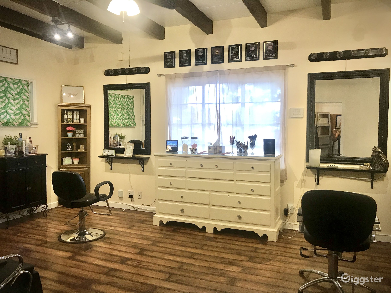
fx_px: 316
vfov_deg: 49.7
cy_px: 146
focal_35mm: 28
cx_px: 196
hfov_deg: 63.4
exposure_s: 1/30
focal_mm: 3.99
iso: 32
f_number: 1.8
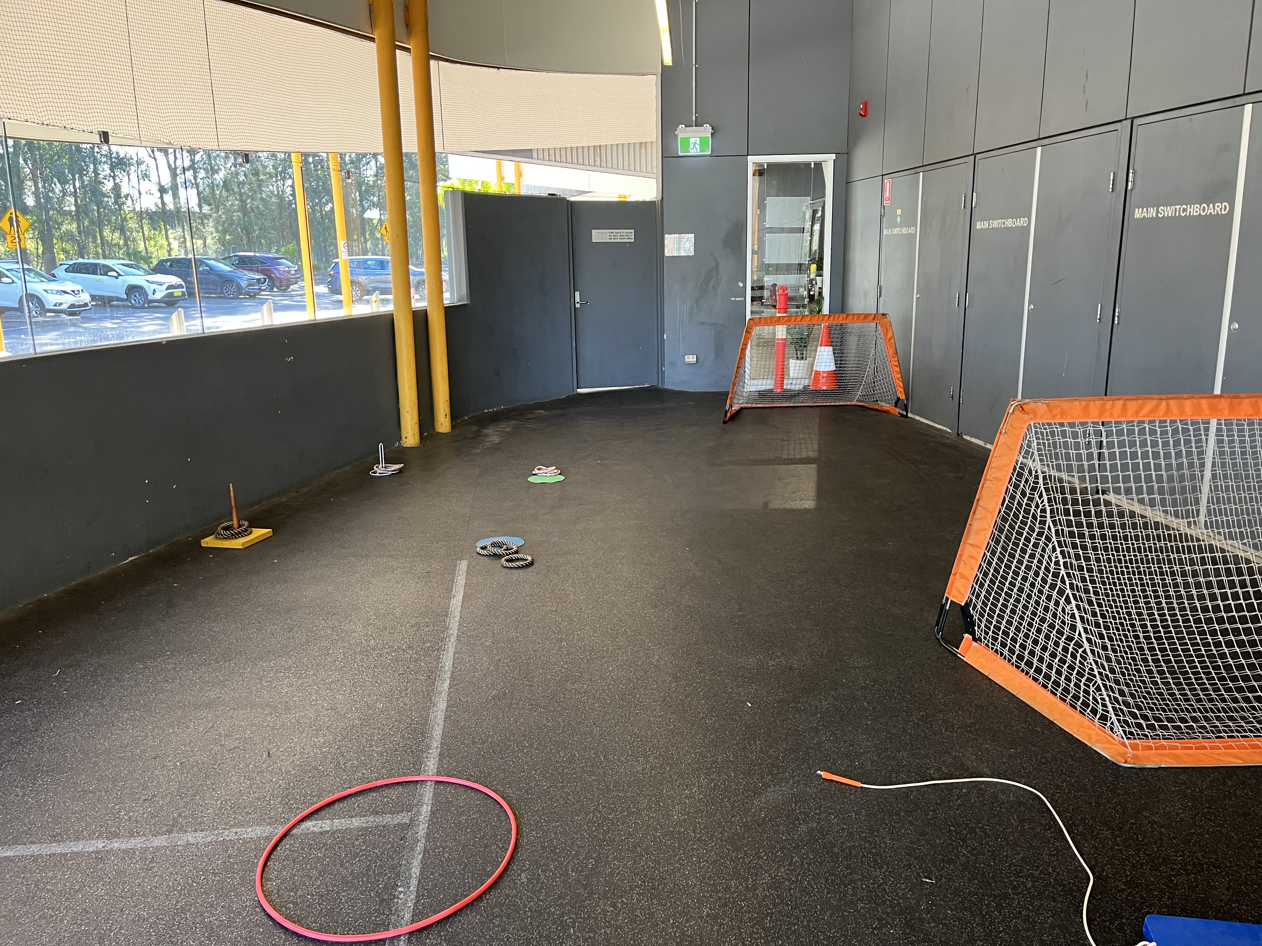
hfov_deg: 67.3
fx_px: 948
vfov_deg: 53.1
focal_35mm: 26
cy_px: 473
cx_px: 631
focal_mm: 5.1
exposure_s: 1/91
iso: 125
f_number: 1.6
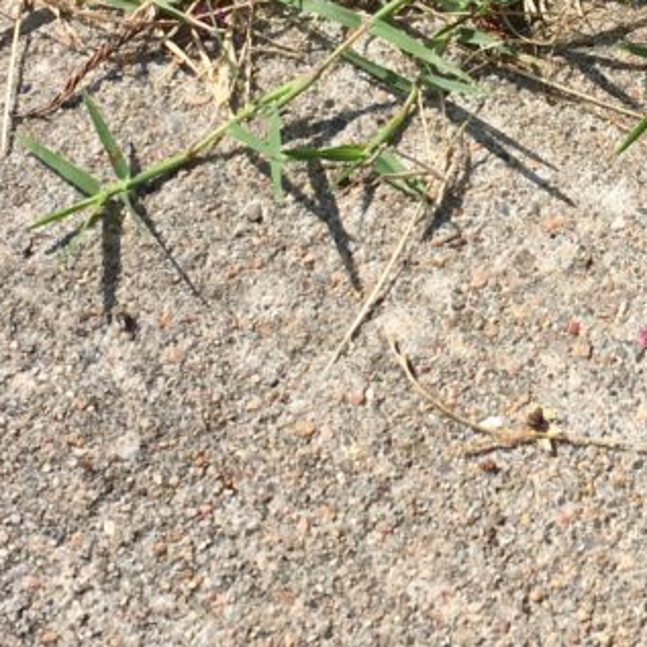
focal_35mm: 97
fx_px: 2051
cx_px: 492
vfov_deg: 17.5
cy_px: 16
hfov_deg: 17.8
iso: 25
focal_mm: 4.15
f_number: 2.2
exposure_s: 1/1570
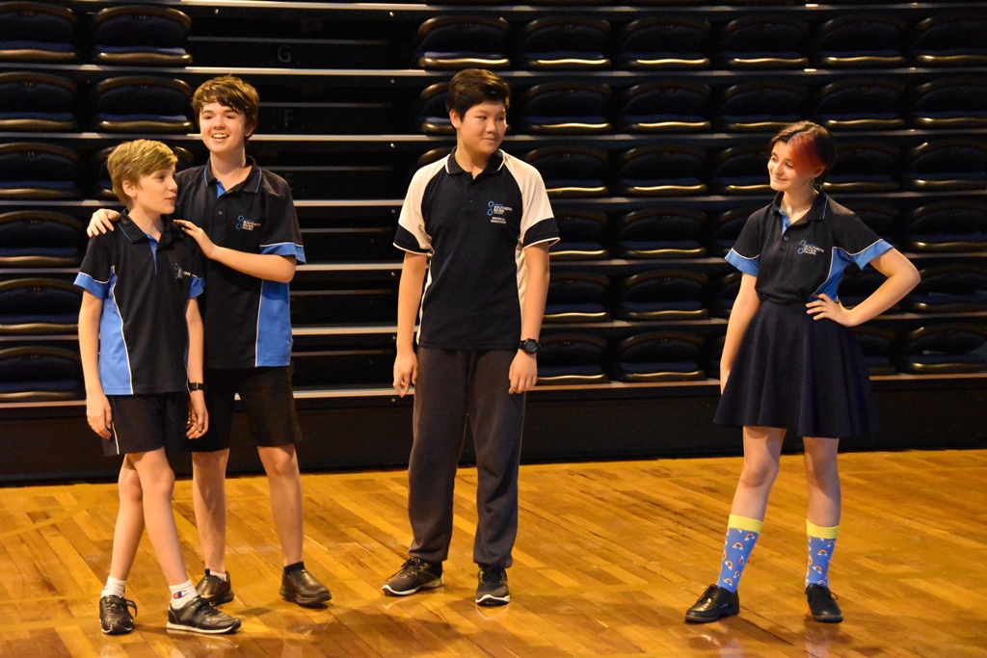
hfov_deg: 22.6
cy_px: 329
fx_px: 2468
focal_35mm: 90
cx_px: 494
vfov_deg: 15.2
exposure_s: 1/125
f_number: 4.8
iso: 10000
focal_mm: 60
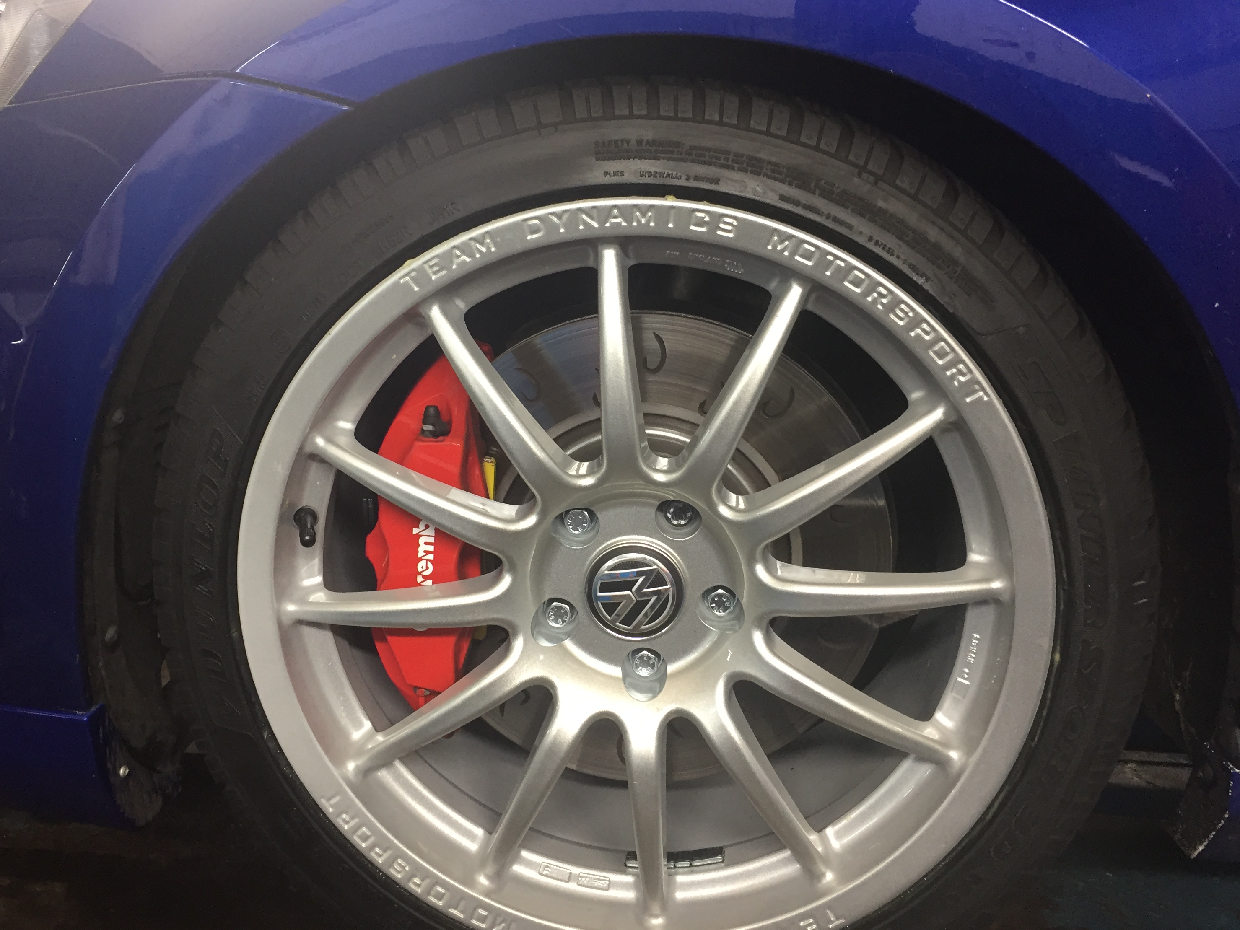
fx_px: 1146
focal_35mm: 32
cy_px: 437
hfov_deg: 56.8
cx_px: 594
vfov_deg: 44.1
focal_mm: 4.15
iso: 125
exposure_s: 1/33
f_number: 2.2
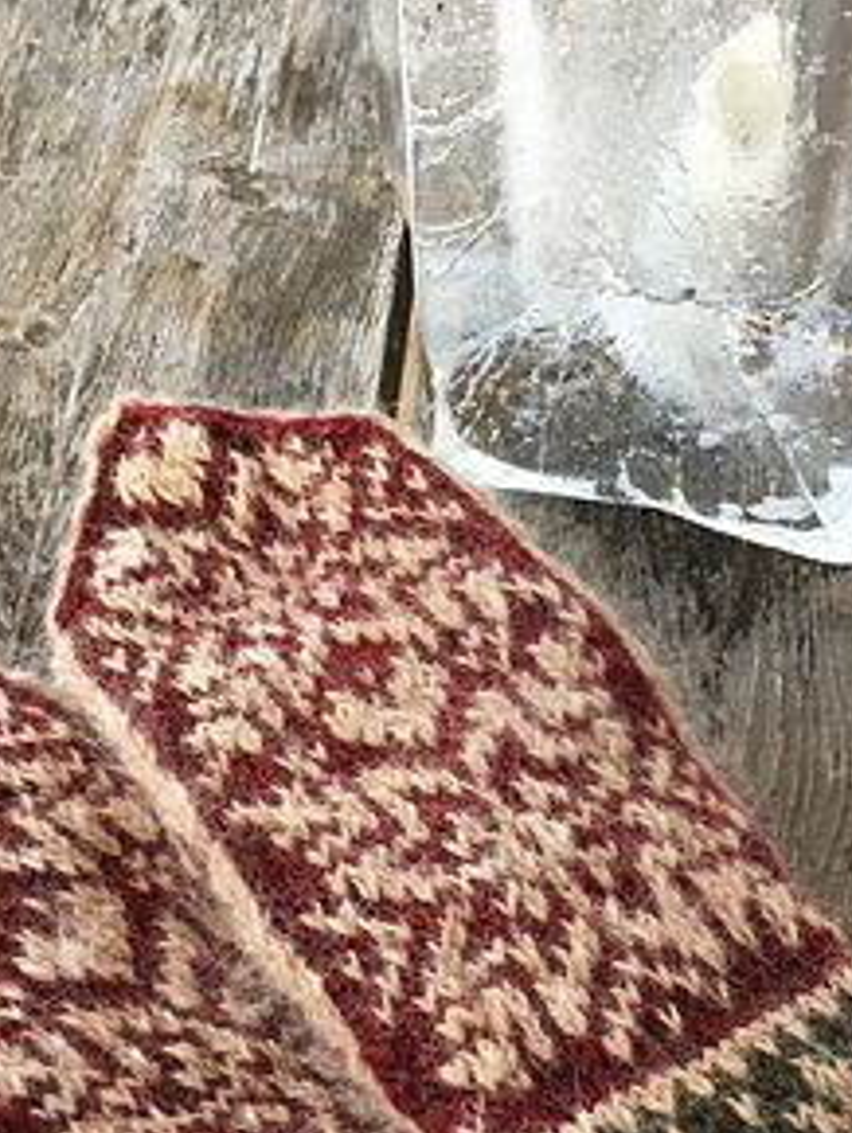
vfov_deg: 37.9
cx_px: 397
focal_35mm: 50
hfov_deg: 29.1
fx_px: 1638
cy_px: 715
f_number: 2.2
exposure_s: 1/40
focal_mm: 4.15
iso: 25
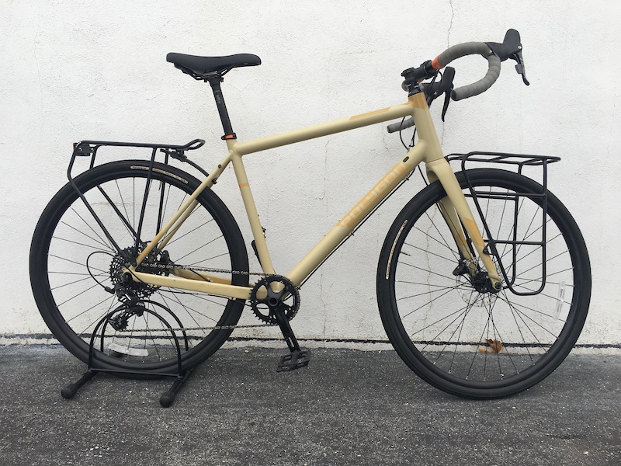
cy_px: 233
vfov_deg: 48.2
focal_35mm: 29
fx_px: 520
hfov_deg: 61.7
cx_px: 310
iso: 25
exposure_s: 1/420
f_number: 2.2
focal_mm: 4.15
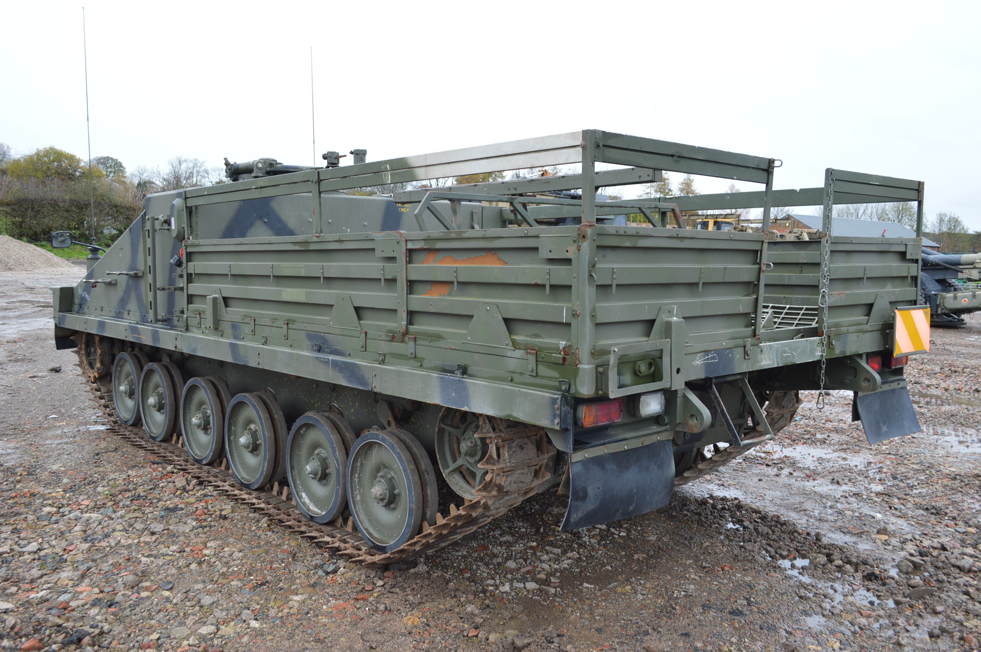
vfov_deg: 43.5
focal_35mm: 30
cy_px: 326
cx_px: 490
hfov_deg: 62.0
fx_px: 817
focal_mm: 20
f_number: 5.6
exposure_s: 1/125
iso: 280
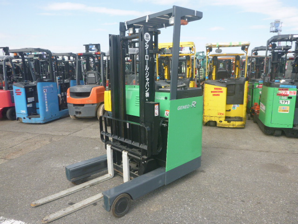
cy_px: 112
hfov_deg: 69.4
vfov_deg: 54.9
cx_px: 149
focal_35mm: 25
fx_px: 215
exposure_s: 1/250
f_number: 3.9
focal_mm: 4.5
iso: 100
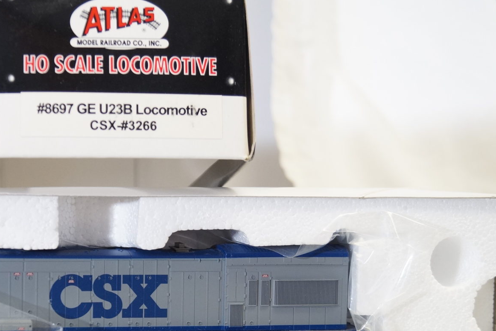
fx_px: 1020
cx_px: 83
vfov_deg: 18.3
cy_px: 262
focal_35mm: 74
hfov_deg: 26.7
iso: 800
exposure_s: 1/160
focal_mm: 28
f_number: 4.5
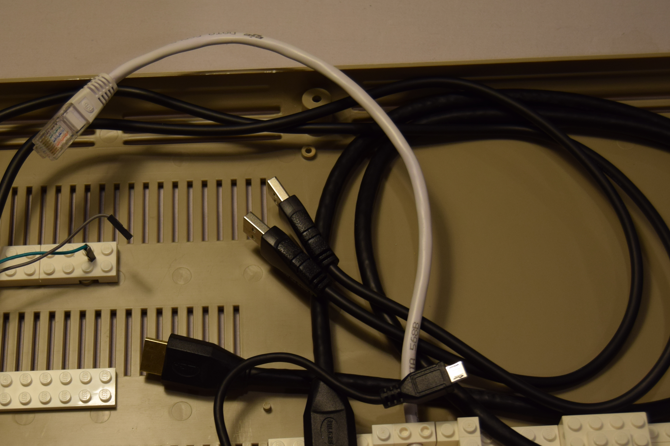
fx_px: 1279
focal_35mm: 69
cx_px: 249
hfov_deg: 29.2
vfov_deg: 19.8
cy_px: 287
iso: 400
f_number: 4.5
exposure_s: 1/80
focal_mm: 31
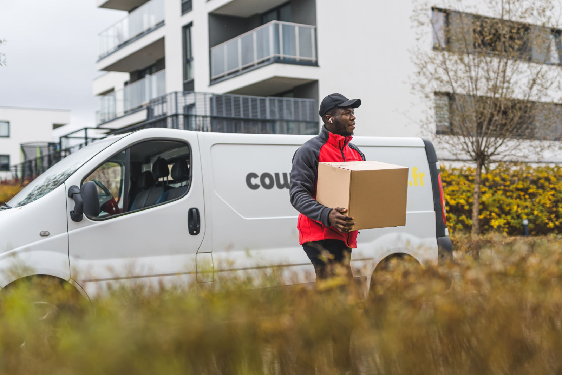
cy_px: 188
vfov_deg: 27.0
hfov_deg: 39.6
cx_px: 281
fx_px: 781
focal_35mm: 50
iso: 160
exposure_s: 1/500
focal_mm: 50
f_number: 2
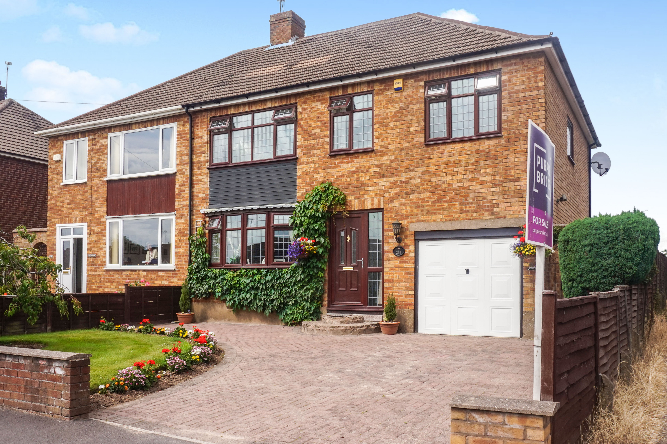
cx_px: 319
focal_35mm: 30
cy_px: 195
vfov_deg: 43.5
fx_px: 556
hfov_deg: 61.9
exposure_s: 1/80
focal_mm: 16
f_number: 16
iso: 100
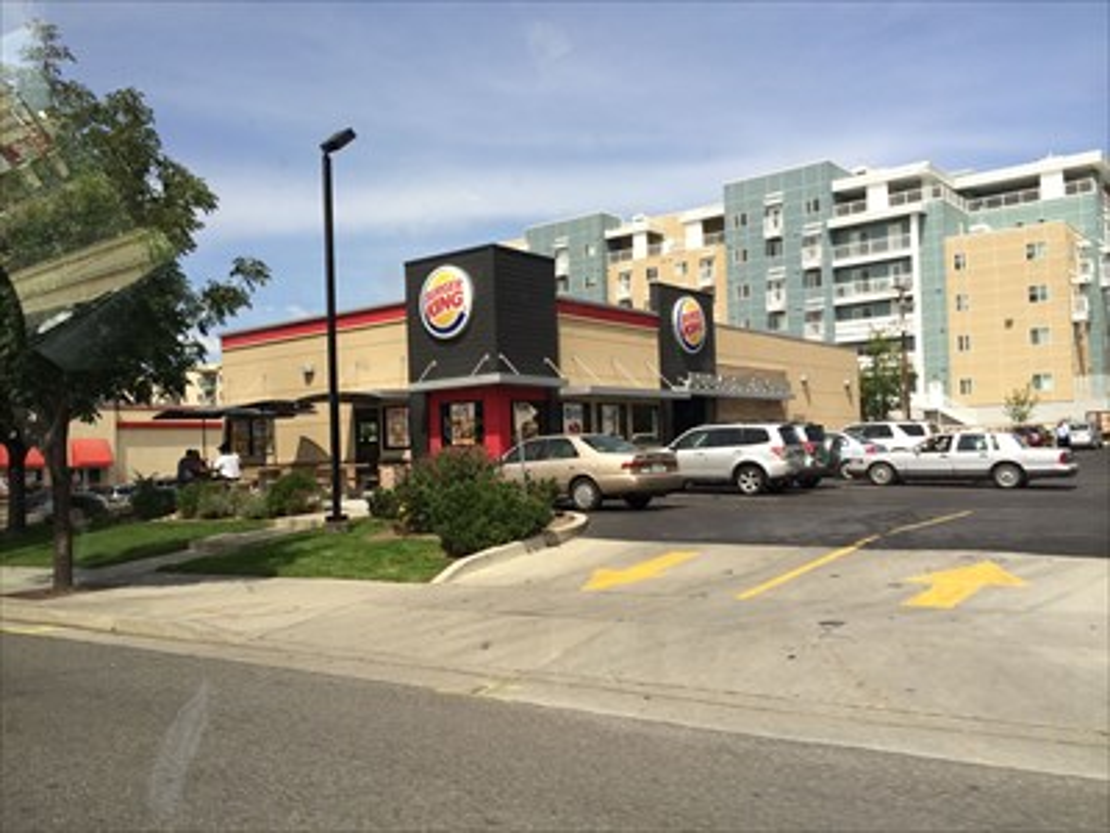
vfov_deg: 46.8
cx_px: 555
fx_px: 962
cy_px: 416
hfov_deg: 60.0
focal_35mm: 30
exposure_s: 1/354
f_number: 2.2
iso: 32
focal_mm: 4.12
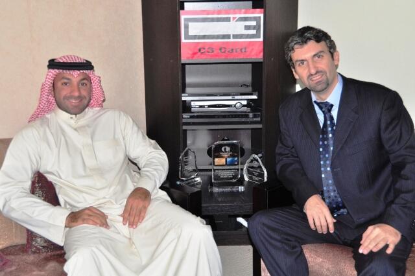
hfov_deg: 41.1
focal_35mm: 48
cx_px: 208
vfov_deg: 28.0
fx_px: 553
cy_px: 138
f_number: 5
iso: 400
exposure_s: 1/200
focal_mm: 32
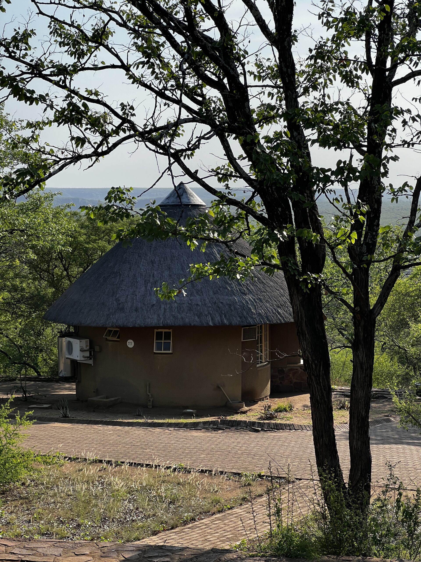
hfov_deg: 19.1
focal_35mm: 77
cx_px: 210
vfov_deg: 25.3
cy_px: 281
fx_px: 1249
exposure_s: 1/723
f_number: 2.8
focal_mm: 9
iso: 32
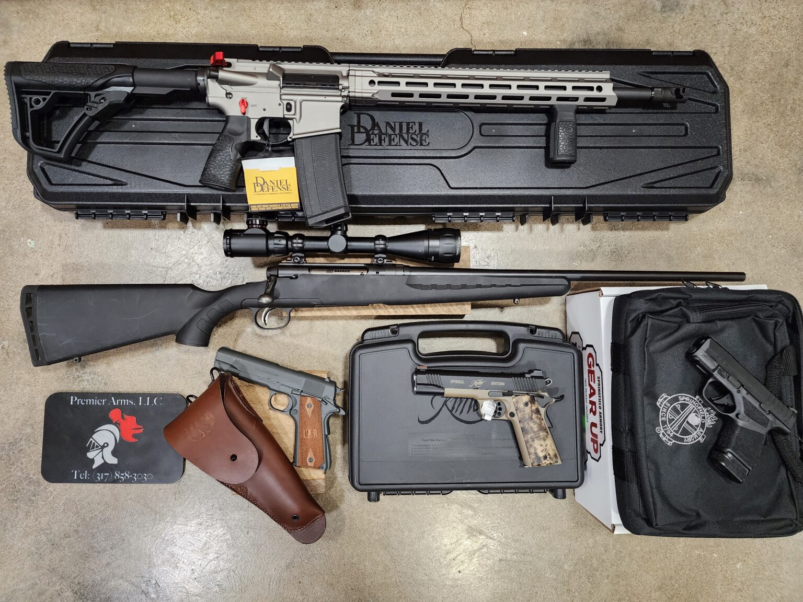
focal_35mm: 23
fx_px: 534
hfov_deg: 73.9
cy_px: 301
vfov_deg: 58.9
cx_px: 402
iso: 800
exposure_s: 1/120
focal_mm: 6.4
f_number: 1.8
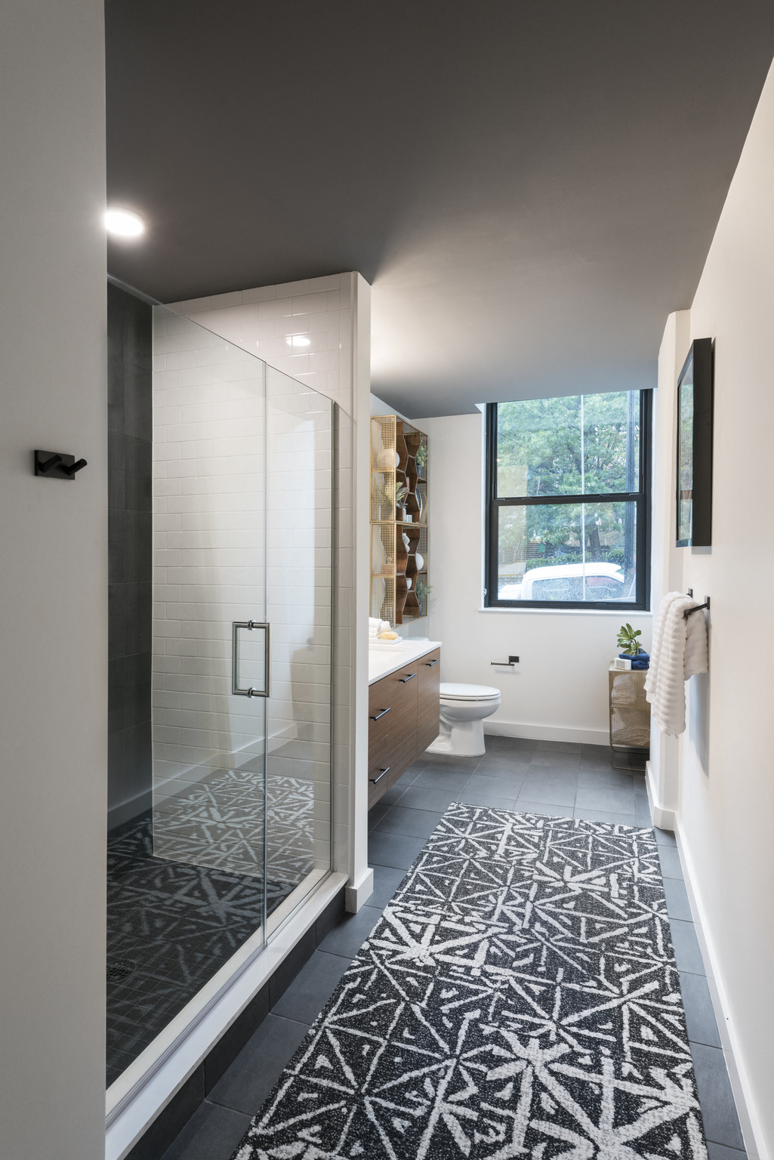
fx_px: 612
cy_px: 580
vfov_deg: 86.9
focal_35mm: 19
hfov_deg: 64.6
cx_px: 387
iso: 200
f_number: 13
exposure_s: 1
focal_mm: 19
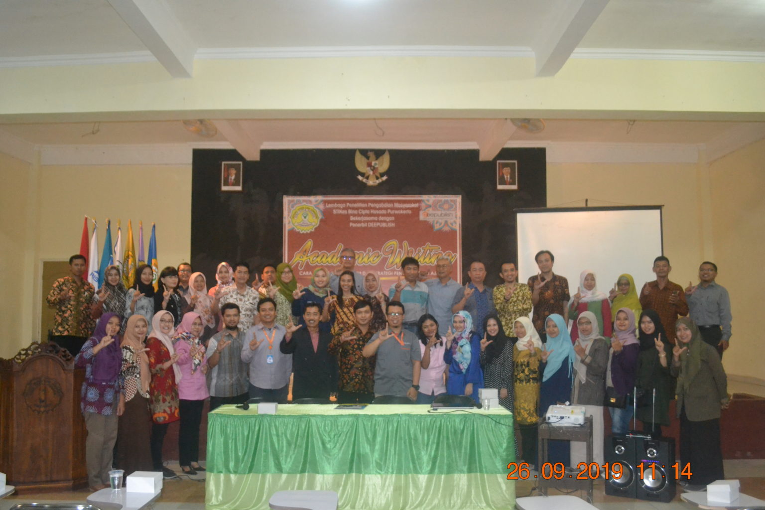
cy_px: 255
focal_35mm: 30
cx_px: 382
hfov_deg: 61.9
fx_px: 637
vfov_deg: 43.6
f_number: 3.8
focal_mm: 20
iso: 3200
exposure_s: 1/60
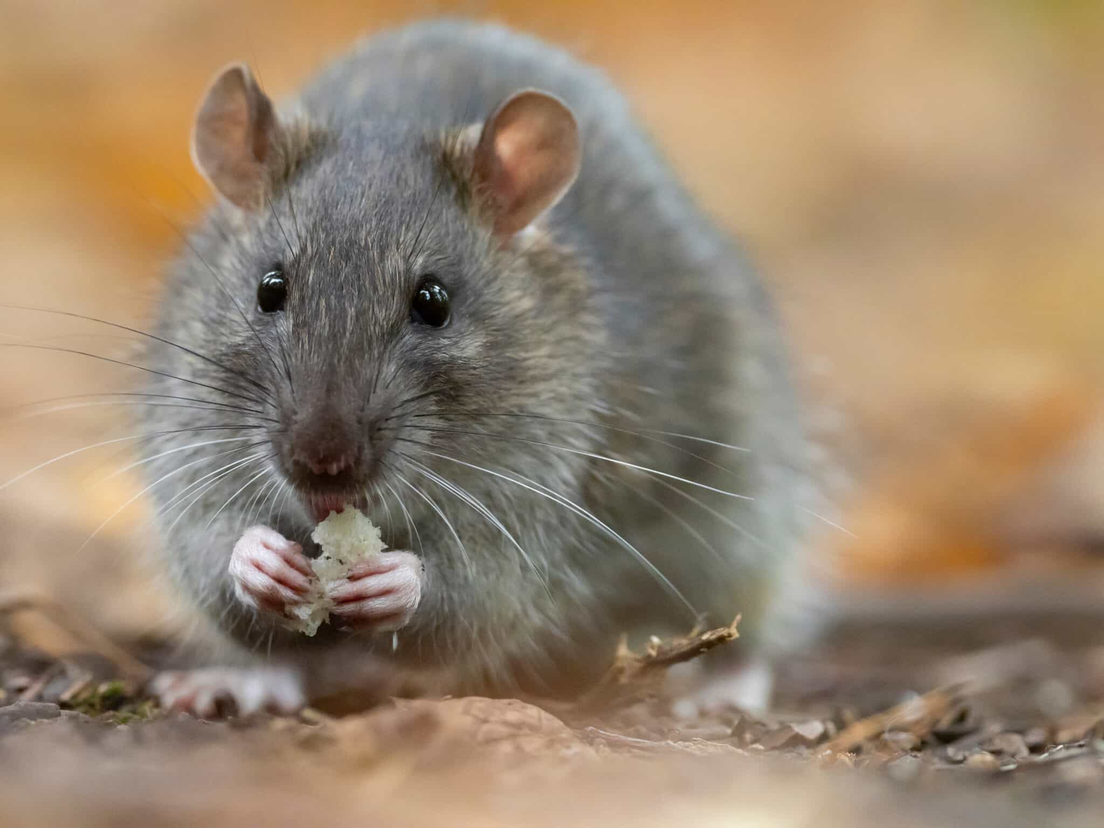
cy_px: 414
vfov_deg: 2.5
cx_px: 552
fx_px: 19168
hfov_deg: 3.3
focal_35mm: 601
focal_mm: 300
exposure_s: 1/400
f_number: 4
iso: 2500
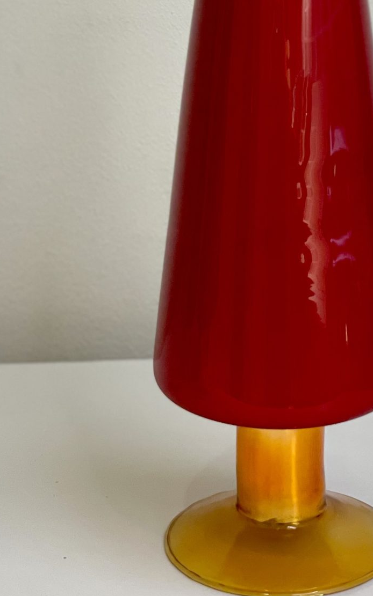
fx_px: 2066
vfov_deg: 16.1
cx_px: 277
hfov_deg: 10.3
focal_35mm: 127
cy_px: -3
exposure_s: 1/120
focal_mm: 6
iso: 125
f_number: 2
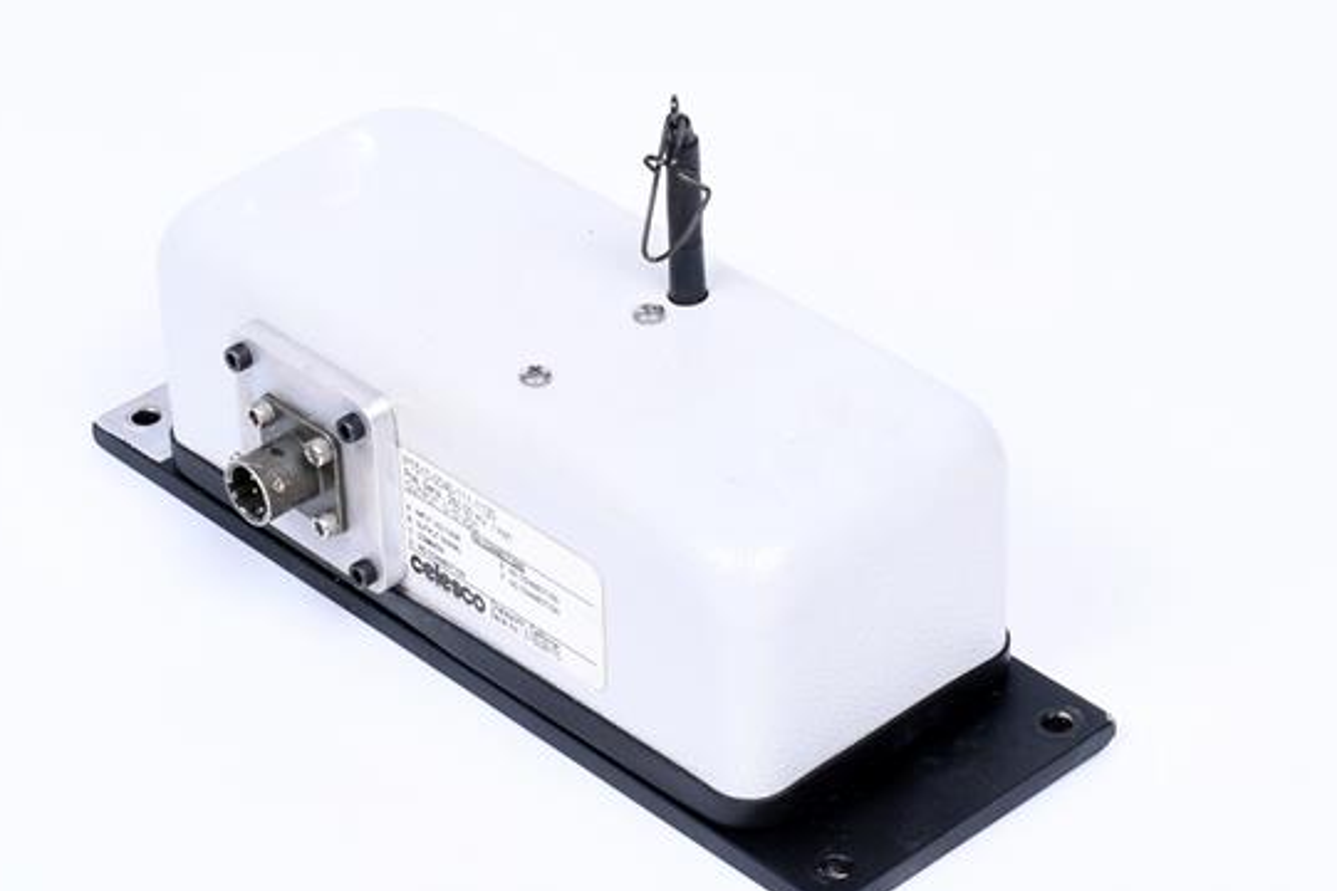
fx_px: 2971
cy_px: 488
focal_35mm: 80
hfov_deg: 25.4
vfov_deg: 17.1
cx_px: 626
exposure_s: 1/200
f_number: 14
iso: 200
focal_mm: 48
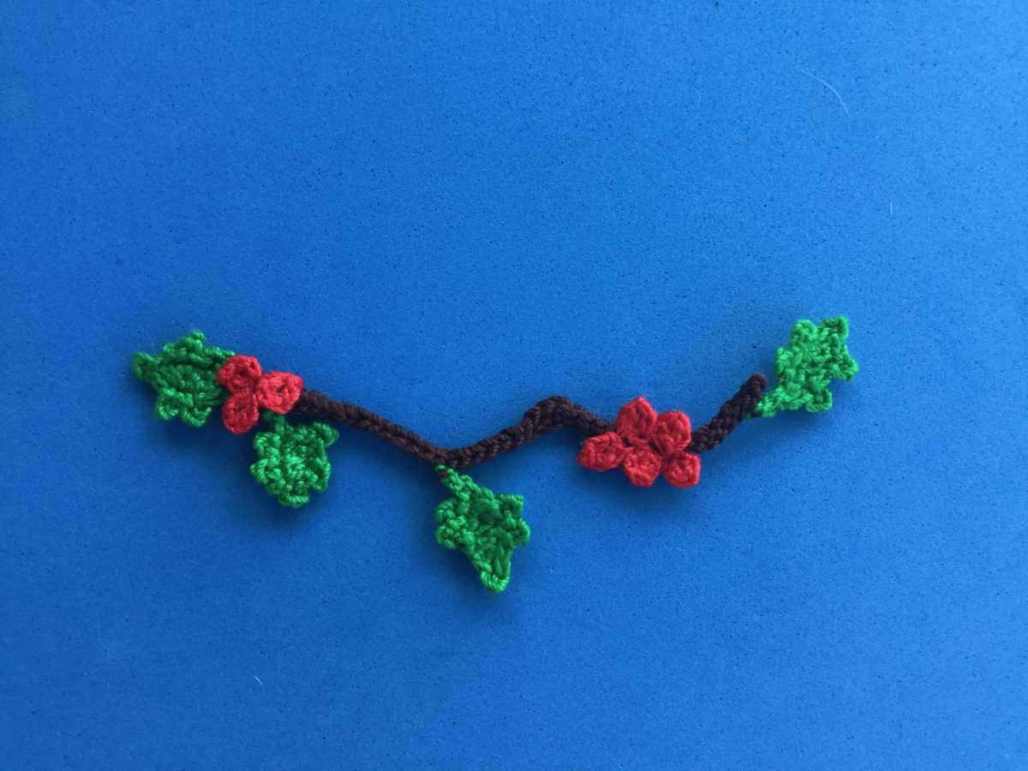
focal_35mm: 31
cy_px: 386
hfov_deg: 58.4
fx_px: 921
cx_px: 514
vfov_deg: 45.4
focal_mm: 3.3
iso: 32
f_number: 2.4
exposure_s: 1/33
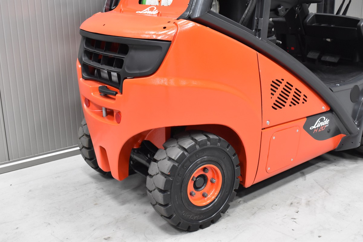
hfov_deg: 43.6
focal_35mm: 45
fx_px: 454
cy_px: 121
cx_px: 182
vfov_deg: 29.9
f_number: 5.6
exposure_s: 1/20
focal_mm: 30
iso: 1600
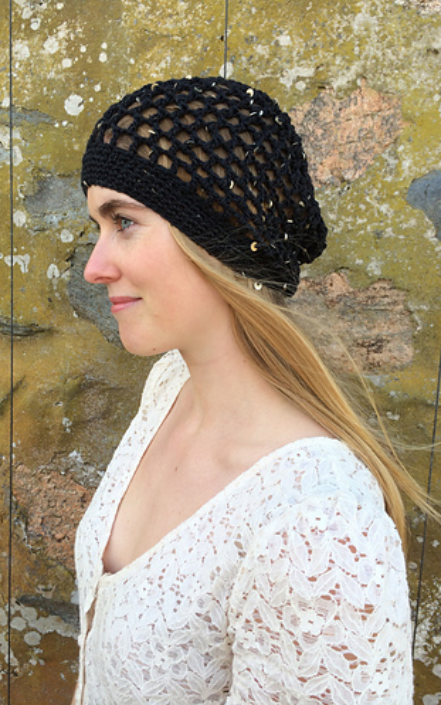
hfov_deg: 39.4
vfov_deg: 59.6
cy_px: 353
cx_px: 189
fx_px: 615
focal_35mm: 32
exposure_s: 1/222
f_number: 2.2
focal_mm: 4.12
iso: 32
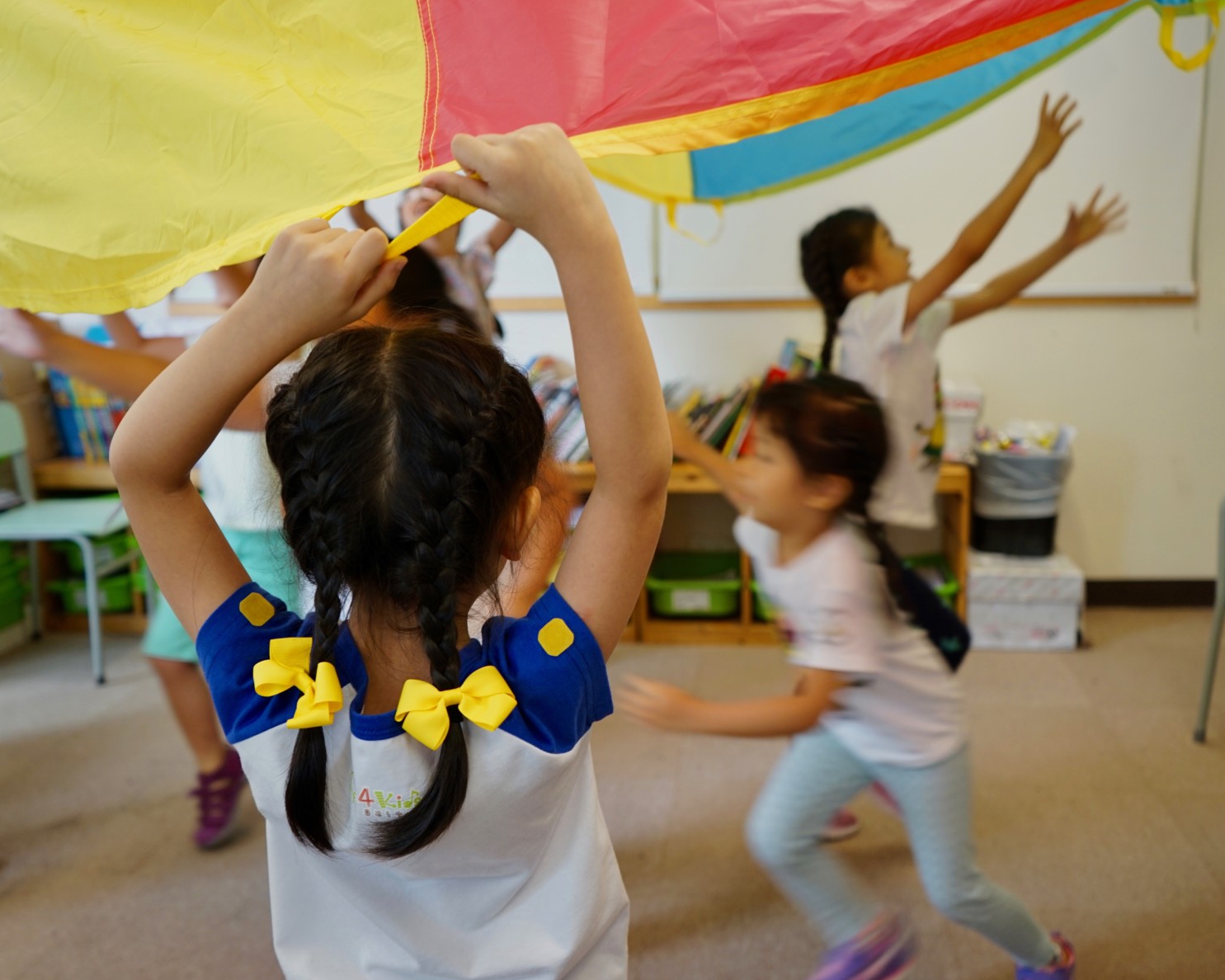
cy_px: 492
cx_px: 618
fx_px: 1196
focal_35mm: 33
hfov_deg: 54.2
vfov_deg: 44.5
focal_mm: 29
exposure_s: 1/60
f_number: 3.5
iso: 400
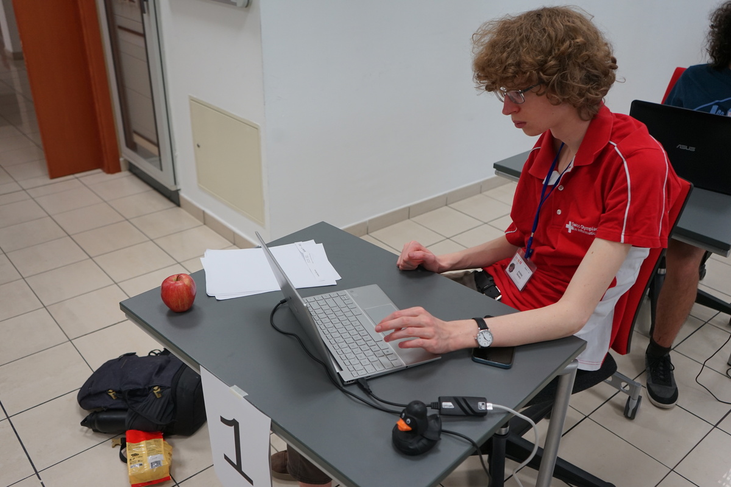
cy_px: 244
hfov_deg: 60.3
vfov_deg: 42.3
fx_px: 629
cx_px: 366
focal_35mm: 31
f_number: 4
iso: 800
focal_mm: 31
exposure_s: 1/160
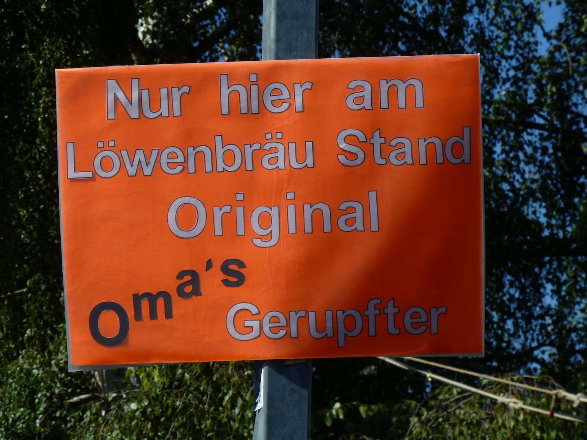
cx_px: 294
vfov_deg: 8.2
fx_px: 3086
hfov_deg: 10.9
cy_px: 220
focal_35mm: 182
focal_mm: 29.9
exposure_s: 1/400
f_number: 5.6
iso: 80
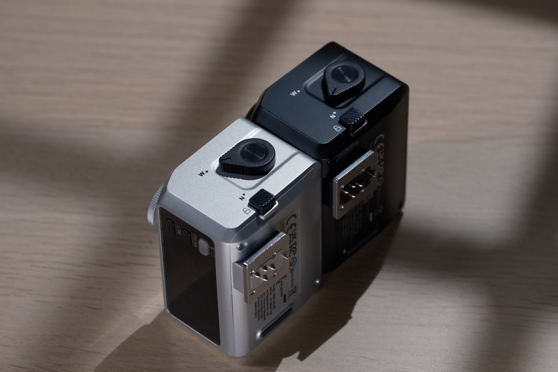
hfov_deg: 17.1
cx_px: 279
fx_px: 1860
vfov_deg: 11.4
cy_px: 186
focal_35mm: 120
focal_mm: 80
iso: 1600
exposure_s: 1/240
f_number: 7.1
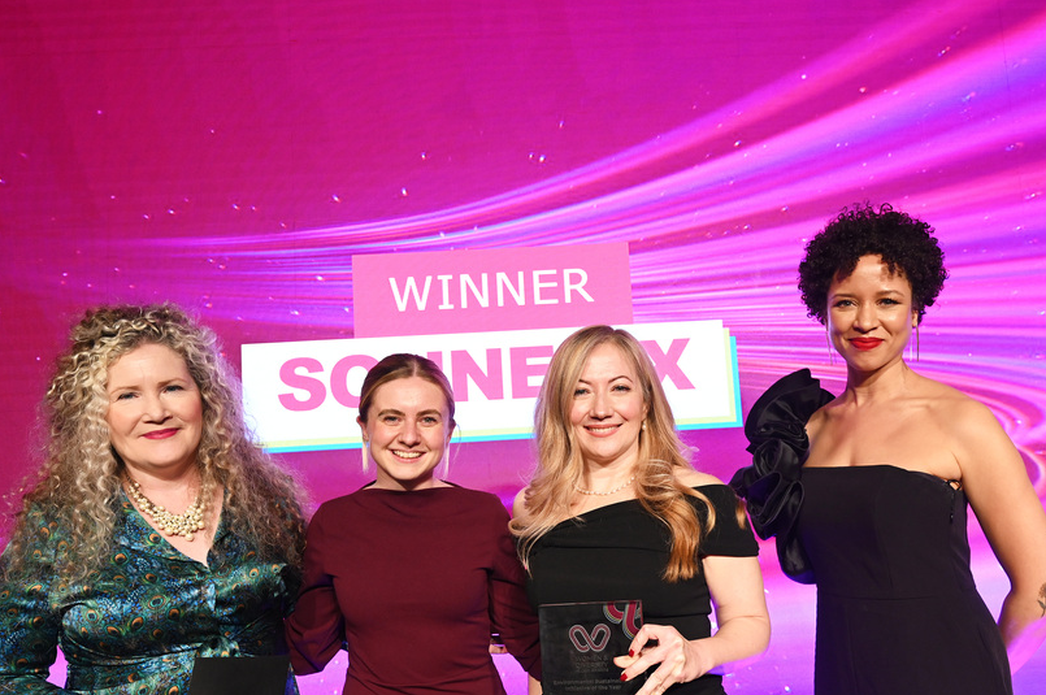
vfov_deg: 45.0
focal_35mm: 29
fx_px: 831
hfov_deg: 64.3
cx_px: 567
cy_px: 438
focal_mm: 22.5
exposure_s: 1/200
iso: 1600
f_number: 4.5
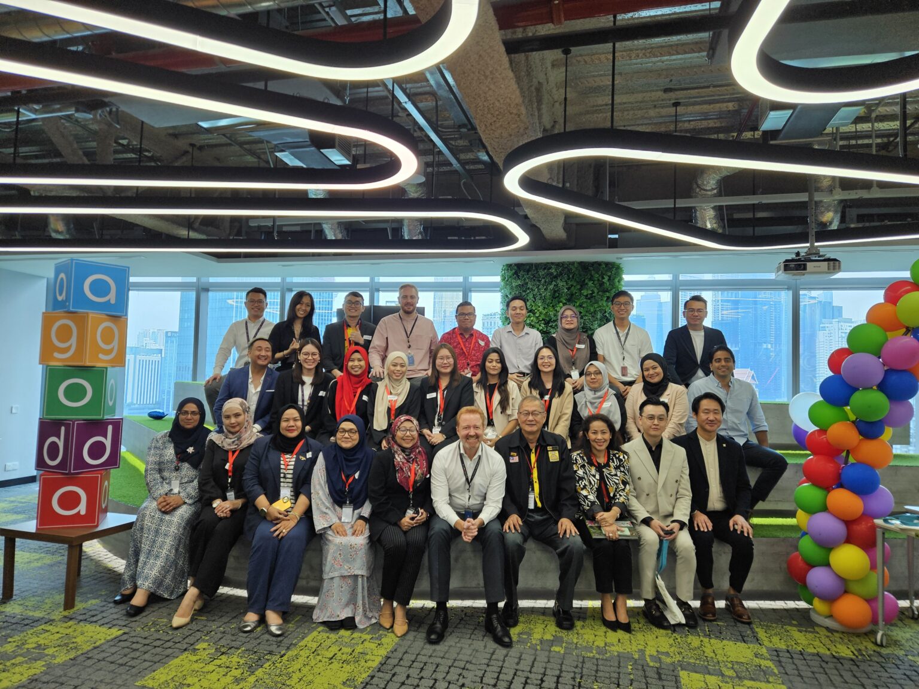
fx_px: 611
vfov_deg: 58.9
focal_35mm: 23
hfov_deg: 73.9
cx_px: 460
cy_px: 344
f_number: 1.8
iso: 80
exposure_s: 1/100
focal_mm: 5.4
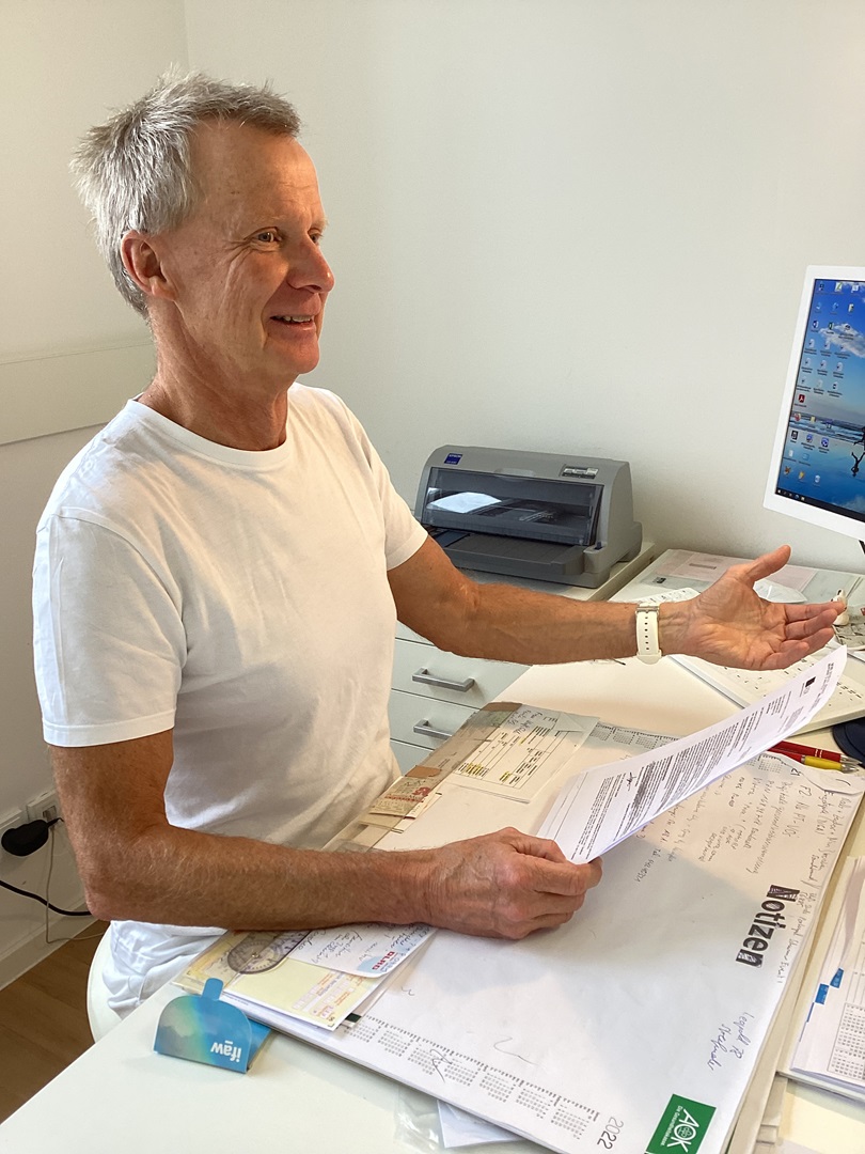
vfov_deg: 58.4
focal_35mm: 31
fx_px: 1033
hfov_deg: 45.4
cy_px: 577
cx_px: 432
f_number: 2.4
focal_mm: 3.3
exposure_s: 1/50
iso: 50
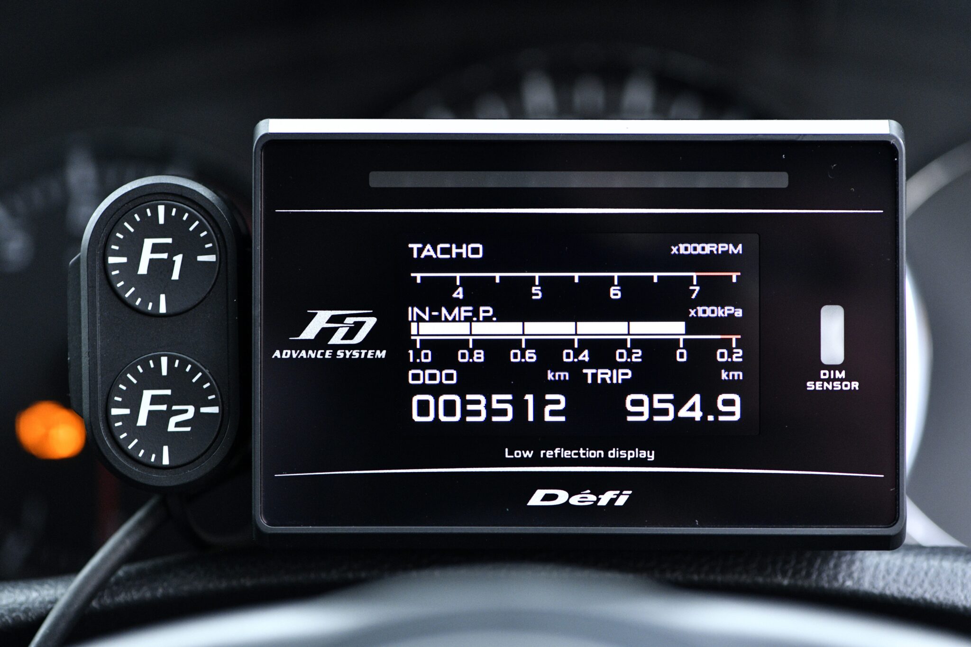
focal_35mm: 105
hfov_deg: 19.5
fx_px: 2832
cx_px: 486
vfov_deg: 13.0
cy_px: 324
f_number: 7.1
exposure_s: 1/160
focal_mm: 105
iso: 1600
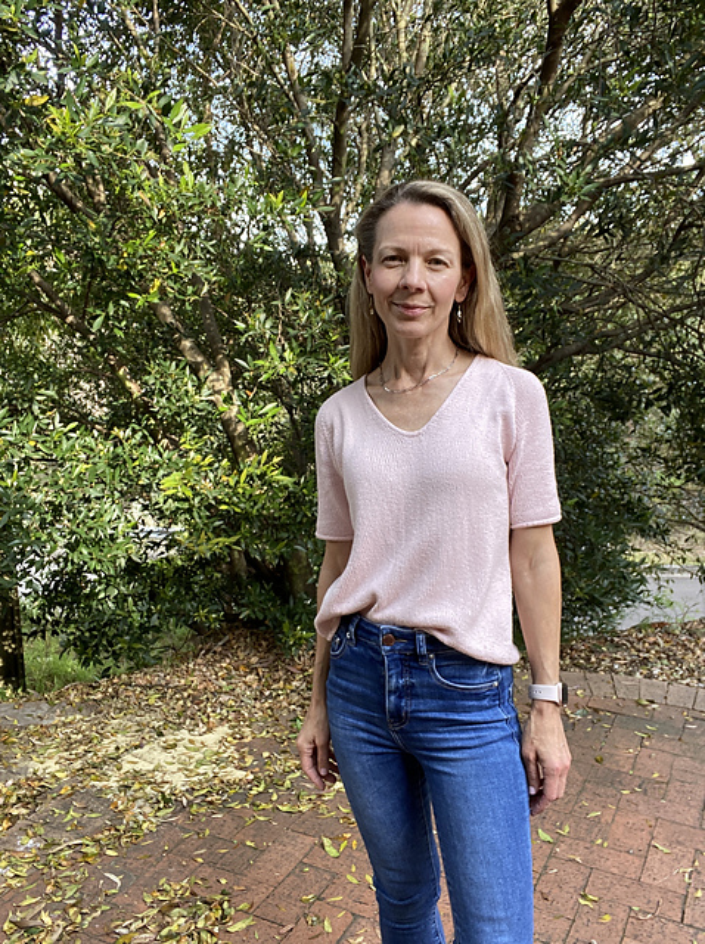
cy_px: 472
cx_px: 352
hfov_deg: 46.7
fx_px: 817
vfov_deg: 60.0
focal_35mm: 30
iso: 80
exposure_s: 1/122
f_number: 2.2
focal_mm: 2.71
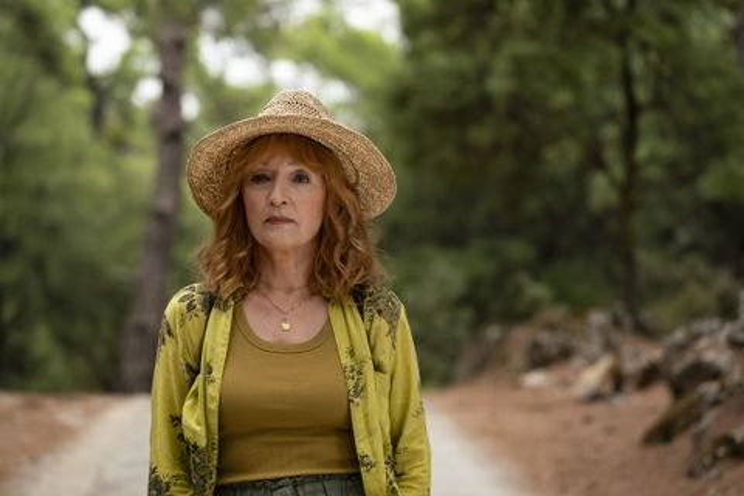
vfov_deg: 8.6
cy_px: 248
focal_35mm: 160
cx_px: 372
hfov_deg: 12.8
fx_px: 3306
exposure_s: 1/500
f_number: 5.6
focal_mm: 160
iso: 3200
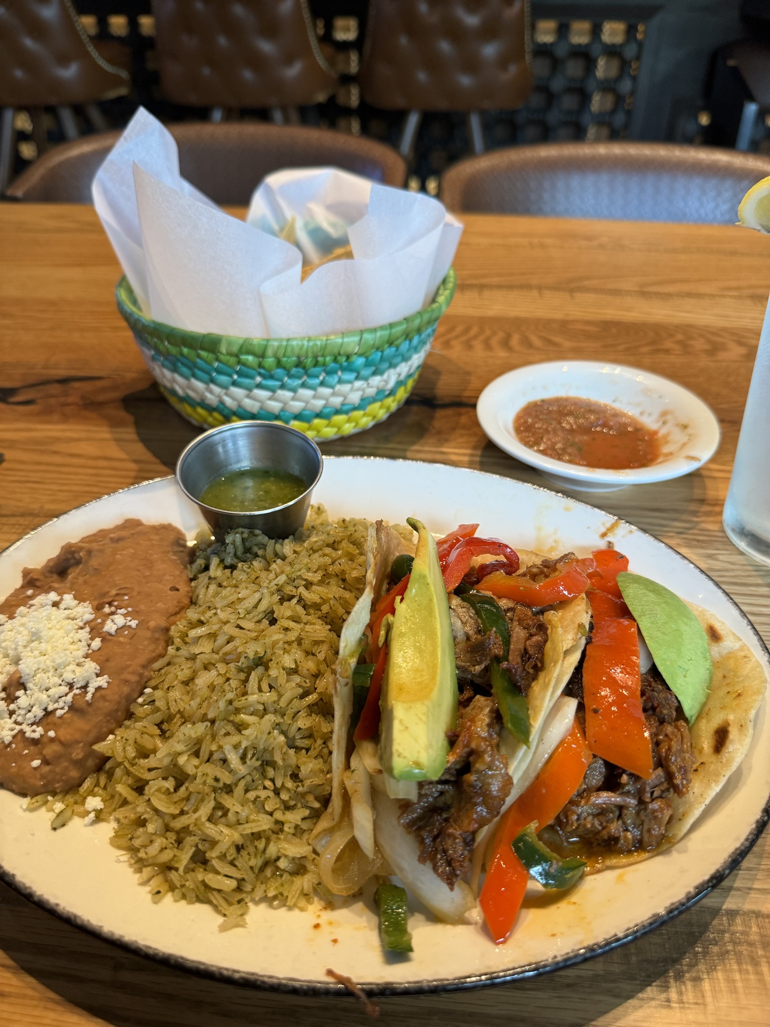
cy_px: 514
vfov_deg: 71.6
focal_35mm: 24
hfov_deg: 56.8
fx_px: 712
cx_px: 385
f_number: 1.78
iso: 250
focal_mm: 6.76
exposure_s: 1/60
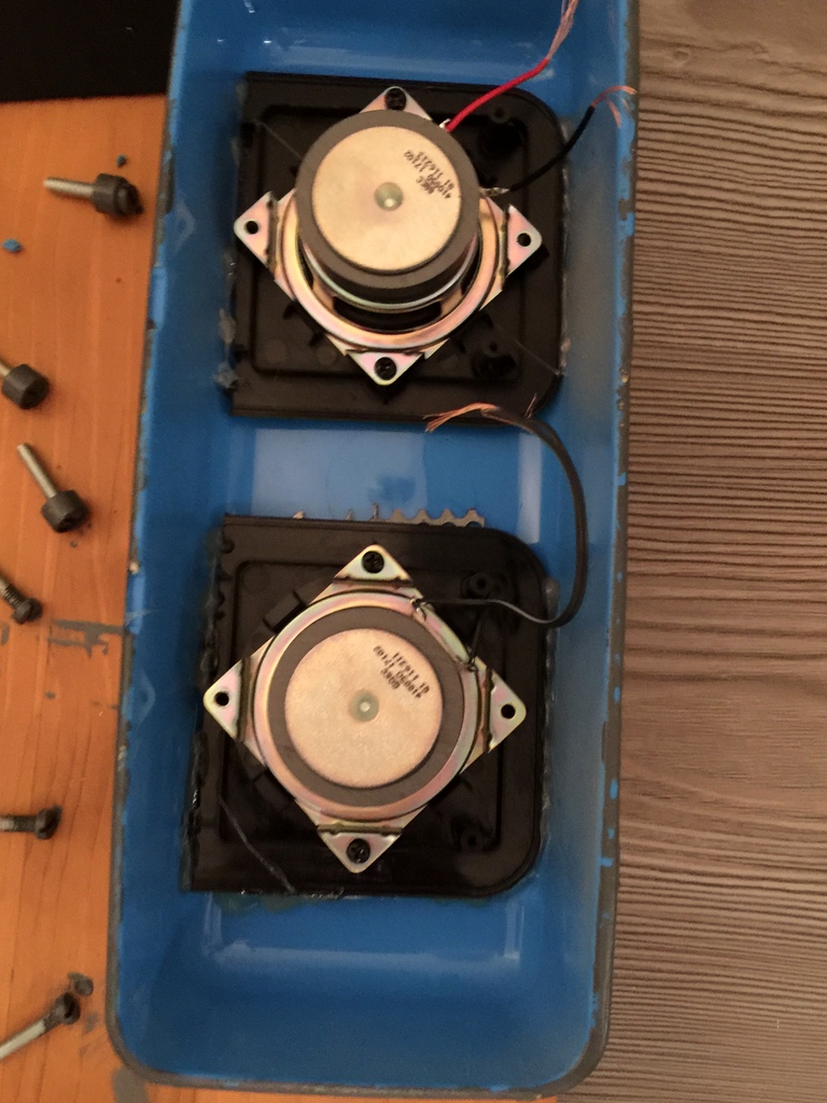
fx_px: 1083
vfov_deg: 53.9
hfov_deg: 41.8
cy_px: 526
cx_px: 448
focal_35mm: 34
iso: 125
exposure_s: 1/4
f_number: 2.2
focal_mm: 4.15
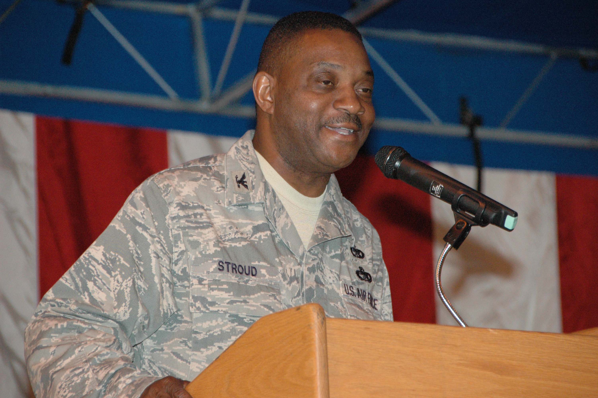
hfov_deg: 8.1
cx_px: 299
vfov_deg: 5.4
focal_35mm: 255
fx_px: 4232
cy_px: 199
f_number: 5.6
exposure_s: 1/60
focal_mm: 170
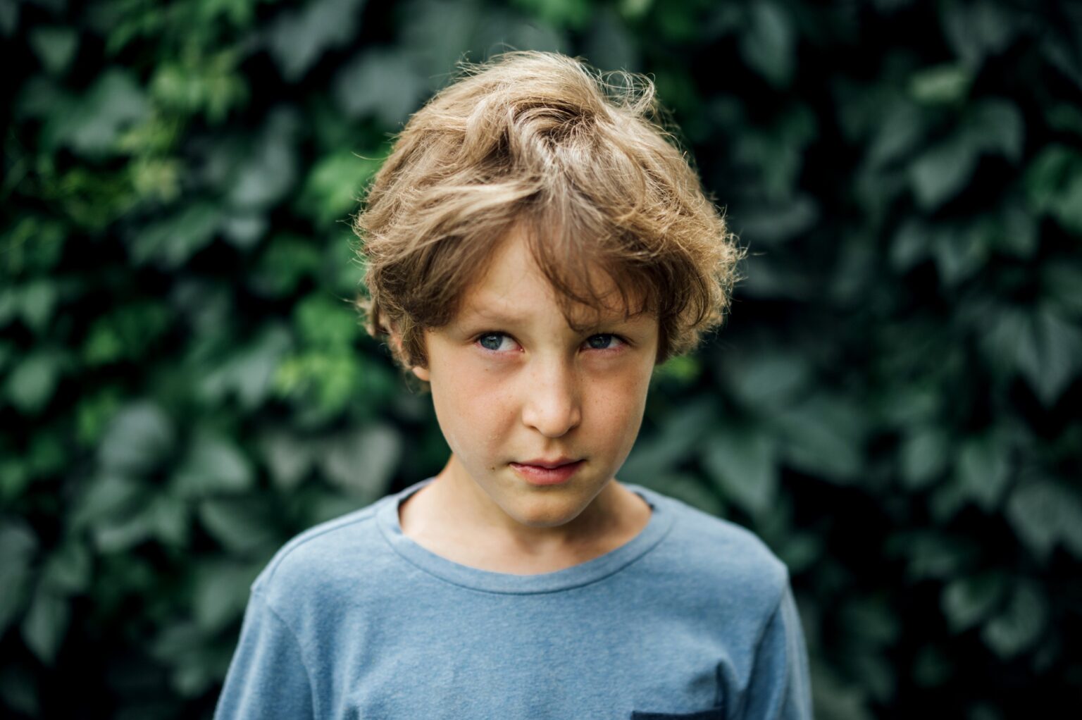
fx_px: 1502
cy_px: 360
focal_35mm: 50
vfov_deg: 27.0
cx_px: 541
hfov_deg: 39.6
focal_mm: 50
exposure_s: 1/2000
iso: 200
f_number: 1.8
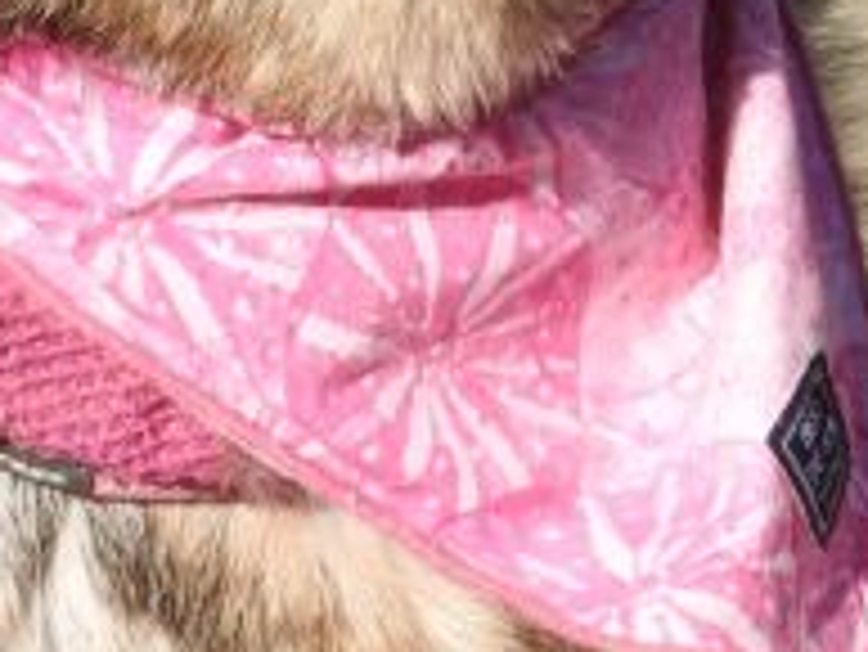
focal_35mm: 628
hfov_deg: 3.2
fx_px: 15757
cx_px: 441
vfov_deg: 2.4
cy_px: -699
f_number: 5
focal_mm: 24.2
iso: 100
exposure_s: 1/400
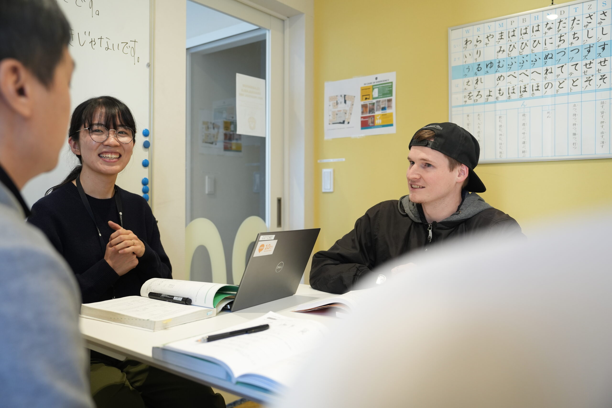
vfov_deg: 42.3
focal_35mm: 31
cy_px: 204
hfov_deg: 60.3
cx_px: 306
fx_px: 527
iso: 1000
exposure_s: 1/200
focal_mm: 31
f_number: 3.2
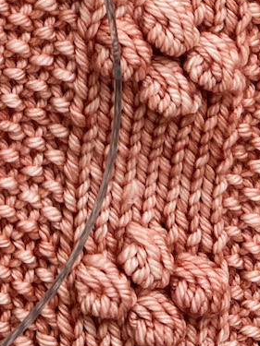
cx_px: -81
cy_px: -352
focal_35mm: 111
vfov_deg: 14.6
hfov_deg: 12.9
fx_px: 1112
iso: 160
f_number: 1.5
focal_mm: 5.7
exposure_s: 1/60
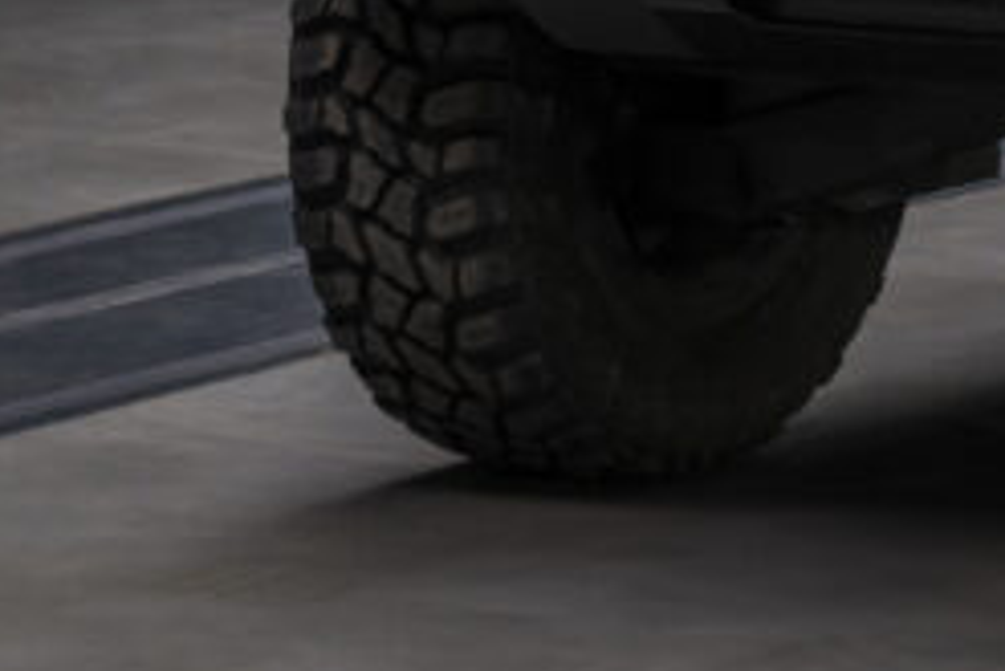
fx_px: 8072
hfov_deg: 7.0
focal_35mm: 289
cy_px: -423
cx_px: 1705
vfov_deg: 4.7
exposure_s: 1/30
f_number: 5.6
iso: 640
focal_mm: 70
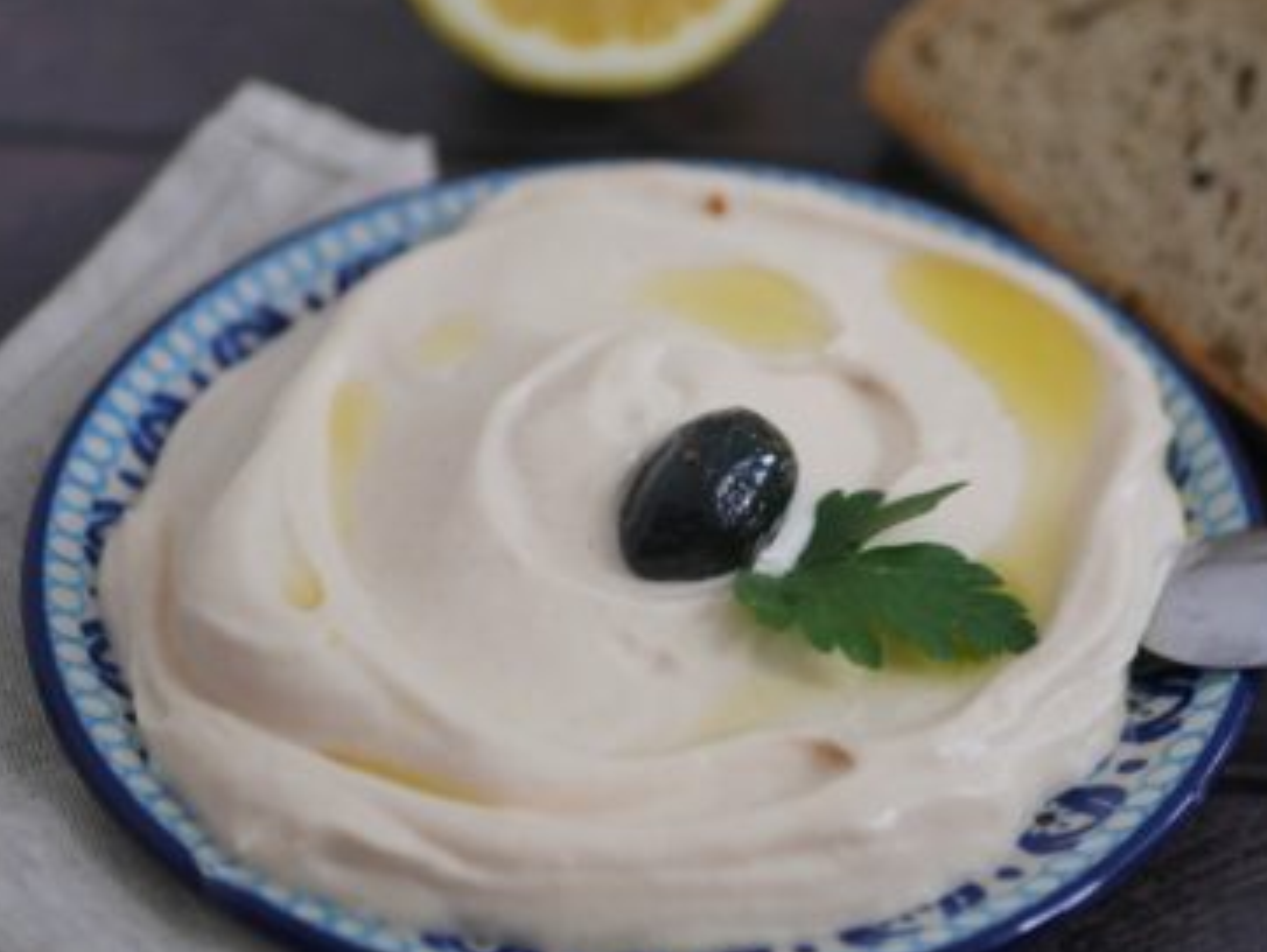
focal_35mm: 69
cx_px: 735
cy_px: 478
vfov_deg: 21.3
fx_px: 2527
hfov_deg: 28.1
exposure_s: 1/80
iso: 200
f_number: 1.8
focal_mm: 25
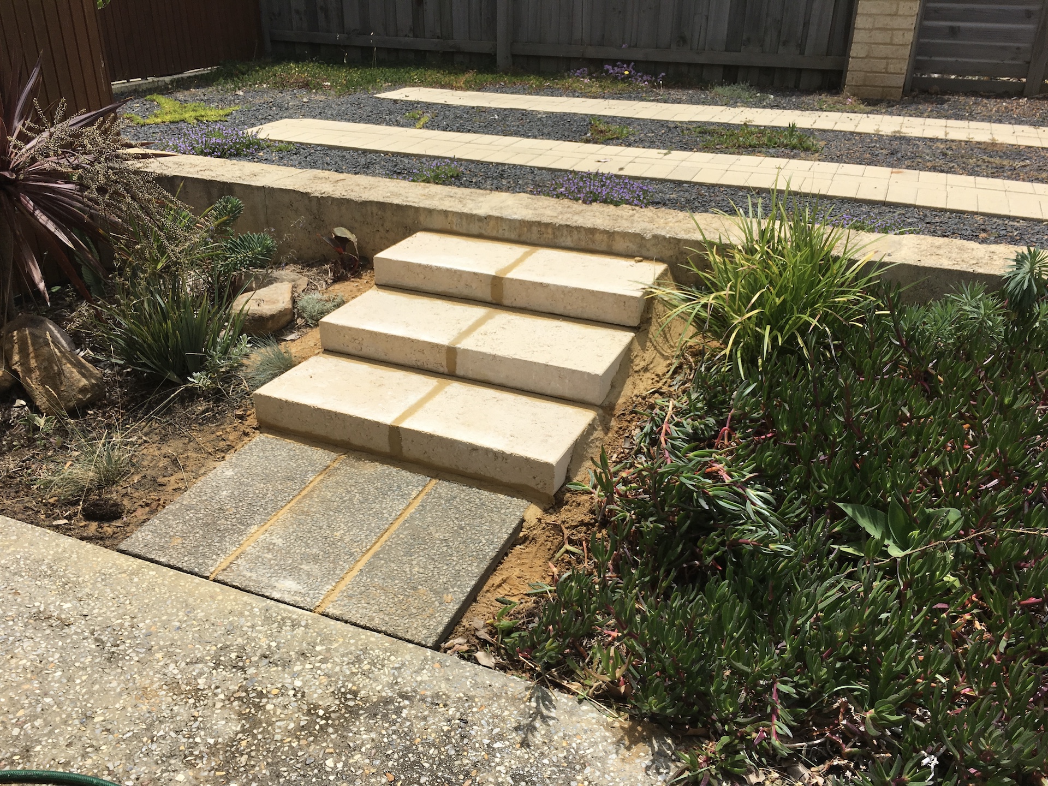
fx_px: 878
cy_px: 393
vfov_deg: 48.2
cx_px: 524
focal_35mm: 29
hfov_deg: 61.7
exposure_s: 1/2564
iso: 25
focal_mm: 4.15
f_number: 2.2
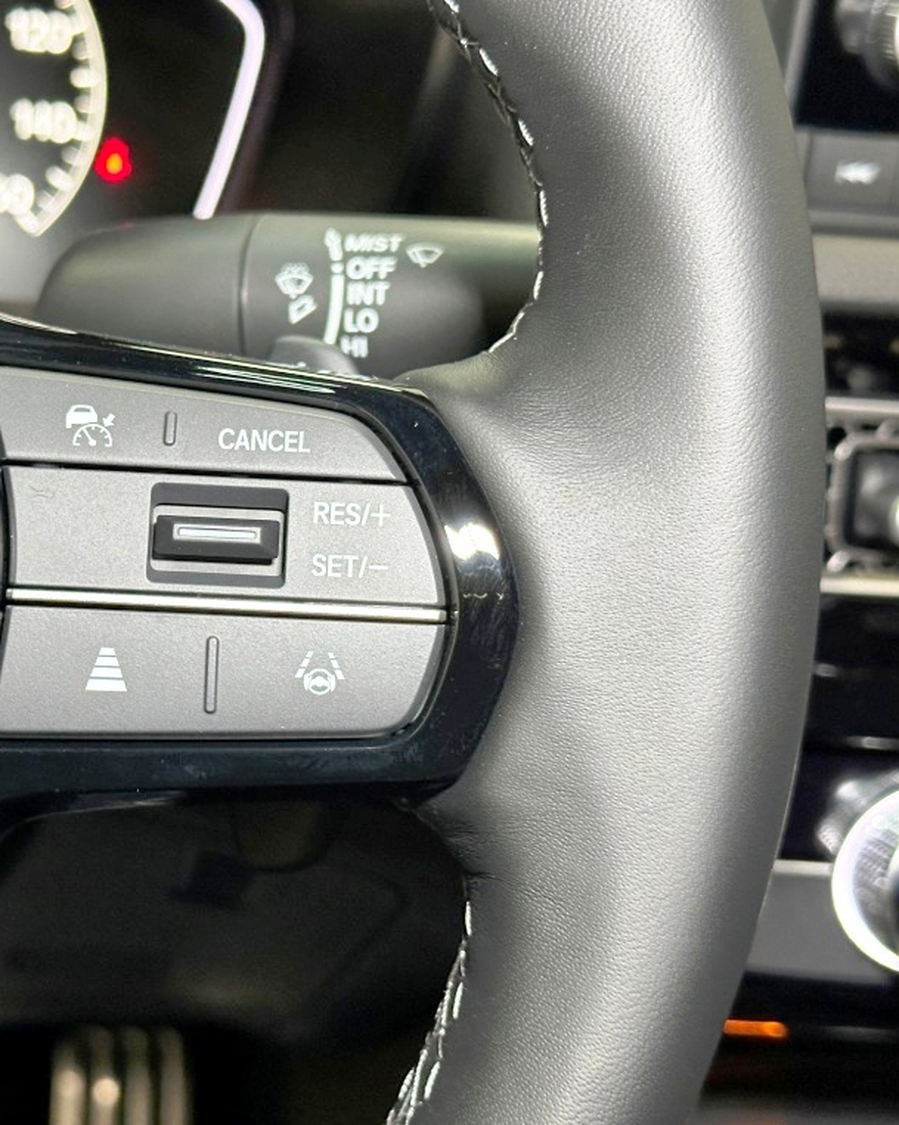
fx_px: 2097
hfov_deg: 24.0
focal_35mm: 63
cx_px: 230
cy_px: 564
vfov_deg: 30.0
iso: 400
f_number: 1.78
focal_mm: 6.86
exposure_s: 1/40
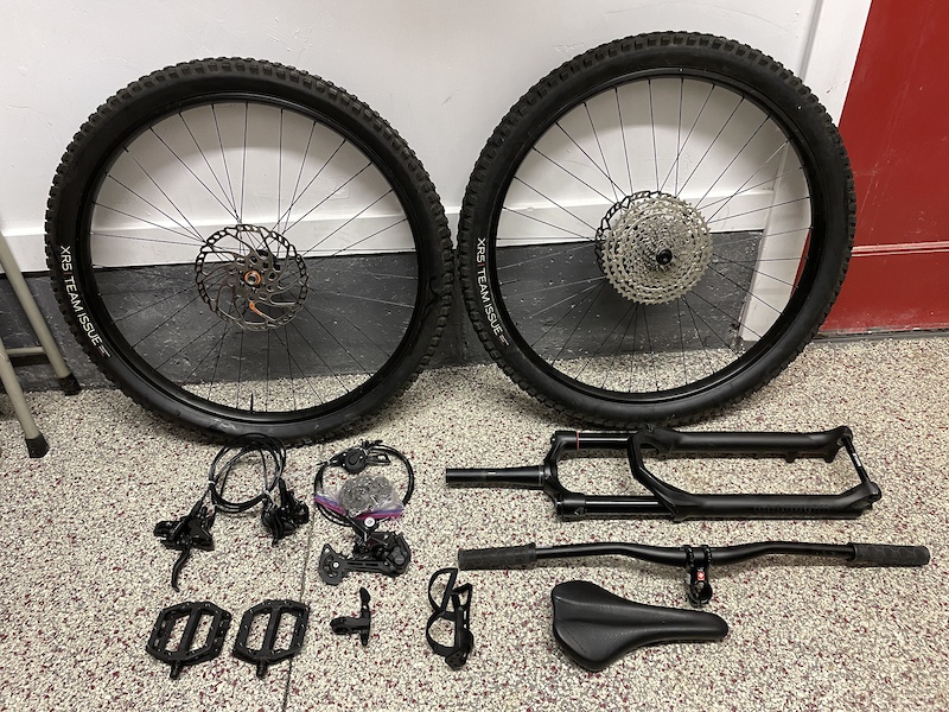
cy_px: 356
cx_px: 474
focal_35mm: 26
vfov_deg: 53.1
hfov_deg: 67.3
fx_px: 713
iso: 200
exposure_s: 1/60
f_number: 1.6
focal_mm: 4.2
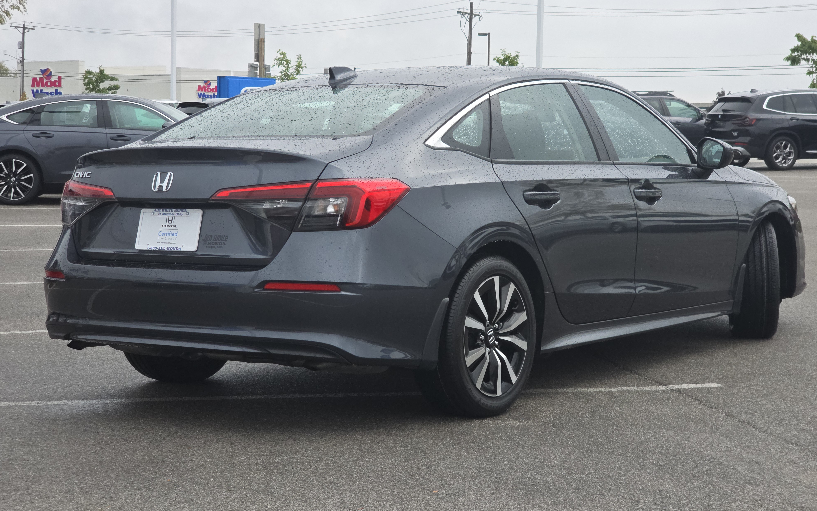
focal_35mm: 74
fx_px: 1648
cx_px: 409
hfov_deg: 27.8
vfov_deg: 17.6
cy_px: 236
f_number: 2.4
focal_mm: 7.9
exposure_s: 1/655
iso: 50
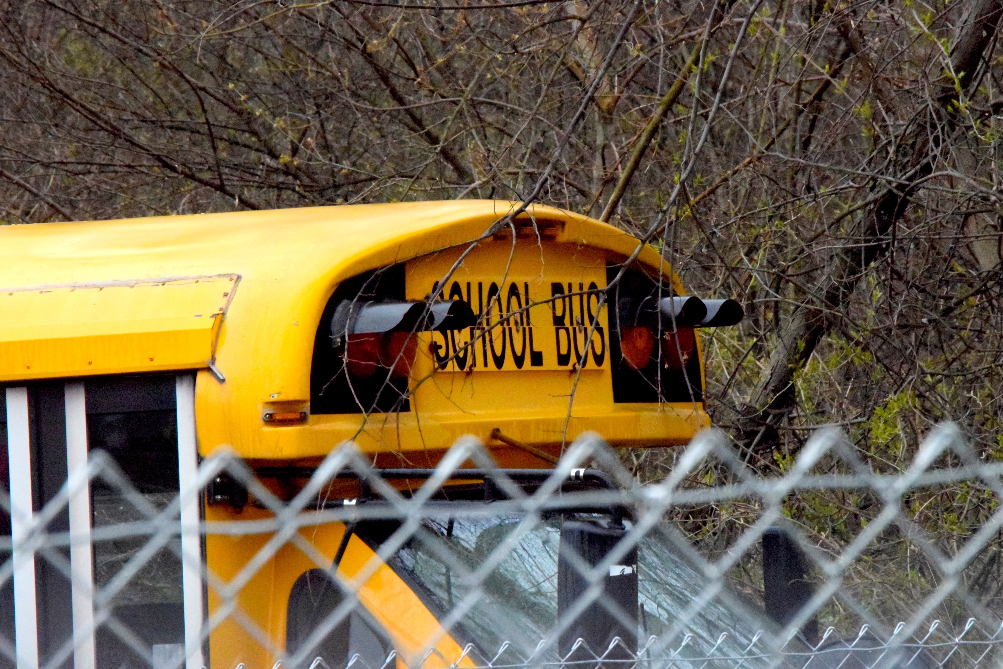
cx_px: 502
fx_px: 6895
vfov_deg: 5.6
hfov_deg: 8.3
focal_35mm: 248
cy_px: 334
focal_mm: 165
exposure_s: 1/4000
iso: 16000
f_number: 18
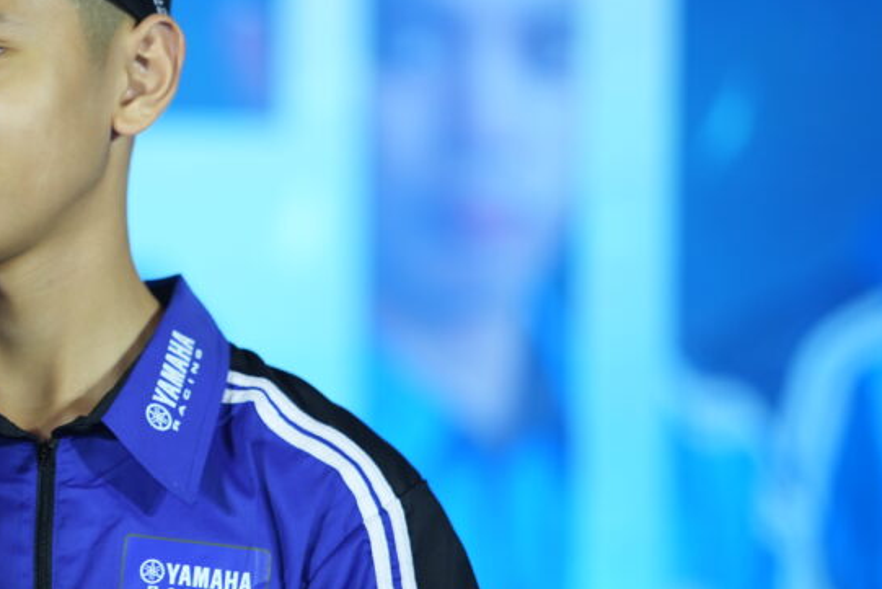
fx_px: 8356
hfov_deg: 6.0
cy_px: 278
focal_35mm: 341
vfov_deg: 4.0
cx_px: 88
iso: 250
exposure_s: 1/125
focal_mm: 180
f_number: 2.8
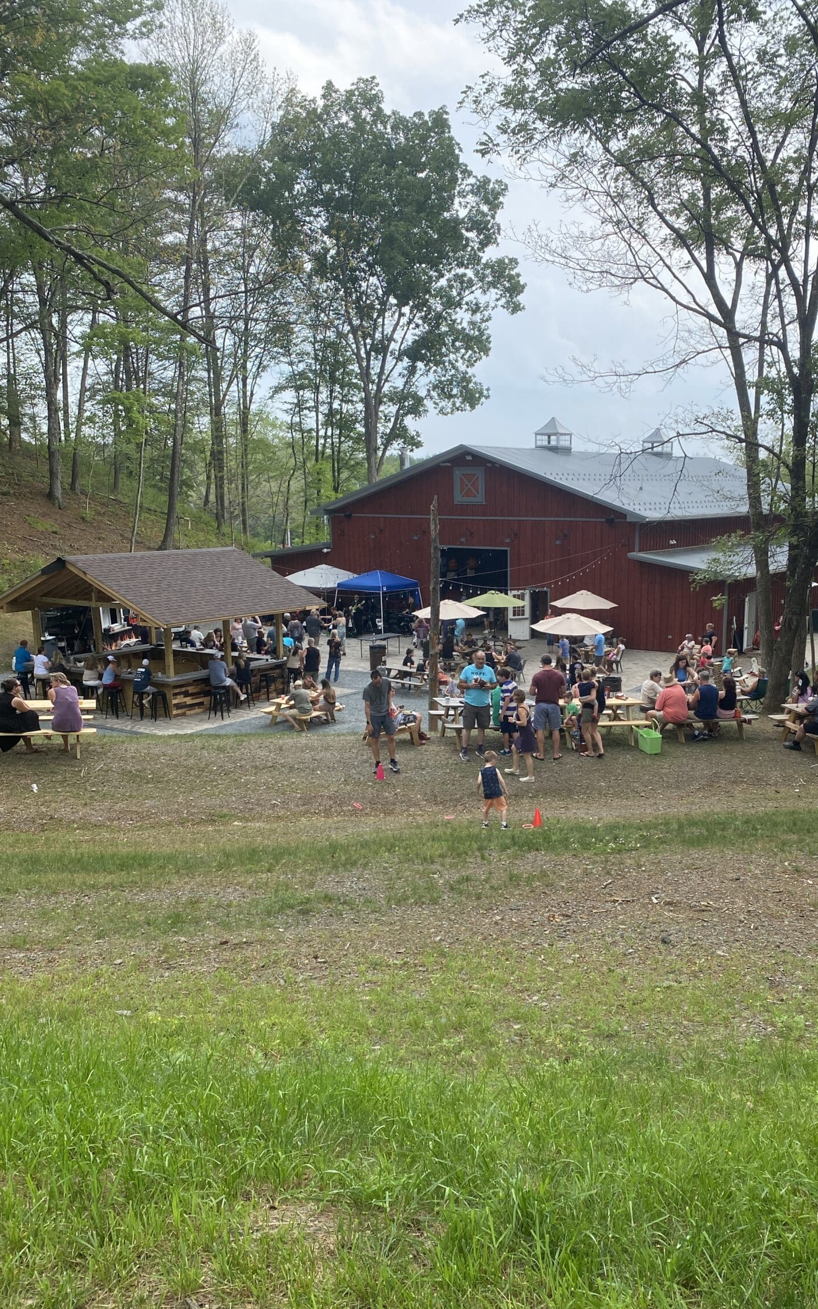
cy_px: 721
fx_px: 1106
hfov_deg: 40.2
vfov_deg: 61.1
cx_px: 522
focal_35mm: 31
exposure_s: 1/890
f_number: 1.8
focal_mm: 4.25
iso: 32
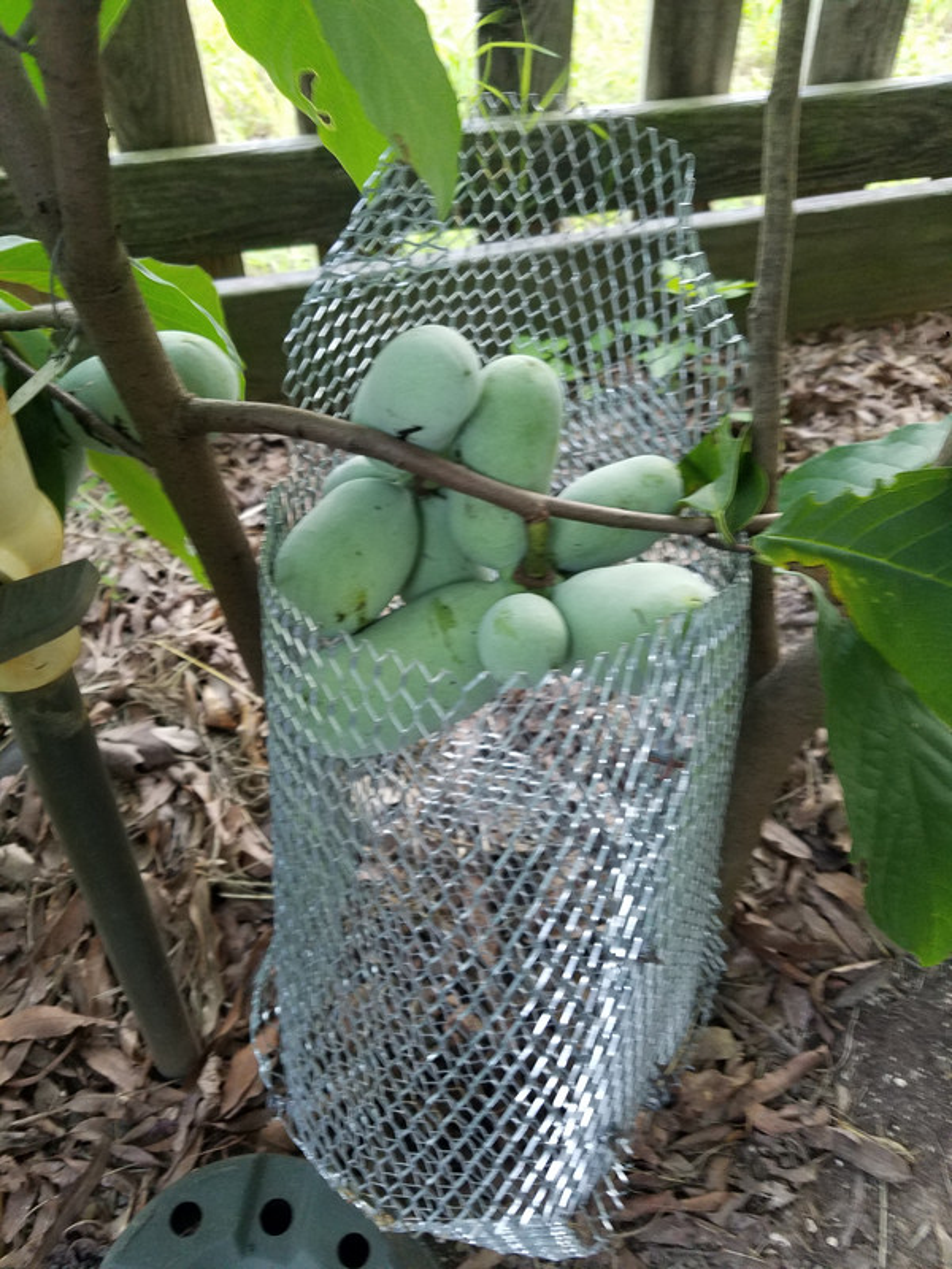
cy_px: 634
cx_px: 476
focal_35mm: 26
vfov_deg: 67.3
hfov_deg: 53.1
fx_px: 953
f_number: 1.7
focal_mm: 4.2
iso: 200
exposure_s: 1/24
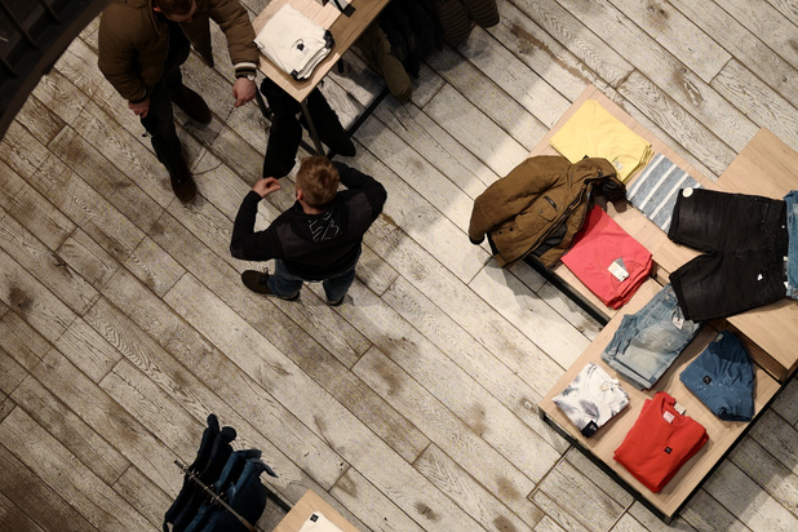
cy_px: 307
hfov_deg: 15.6
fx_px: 2904
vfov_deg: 10.5
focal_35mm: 131
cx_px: 594
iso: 100
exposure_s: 1/125
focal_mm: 50
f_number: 2
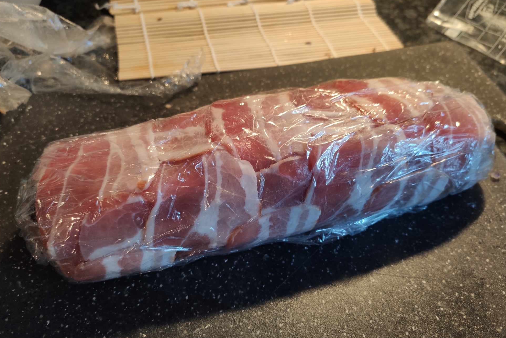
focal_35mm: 28
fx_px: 394
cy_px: 177
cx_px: 258
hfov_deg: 65.5
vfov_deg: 46.4
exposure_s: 1/50
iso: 553
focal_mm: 4.75
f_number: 1.75
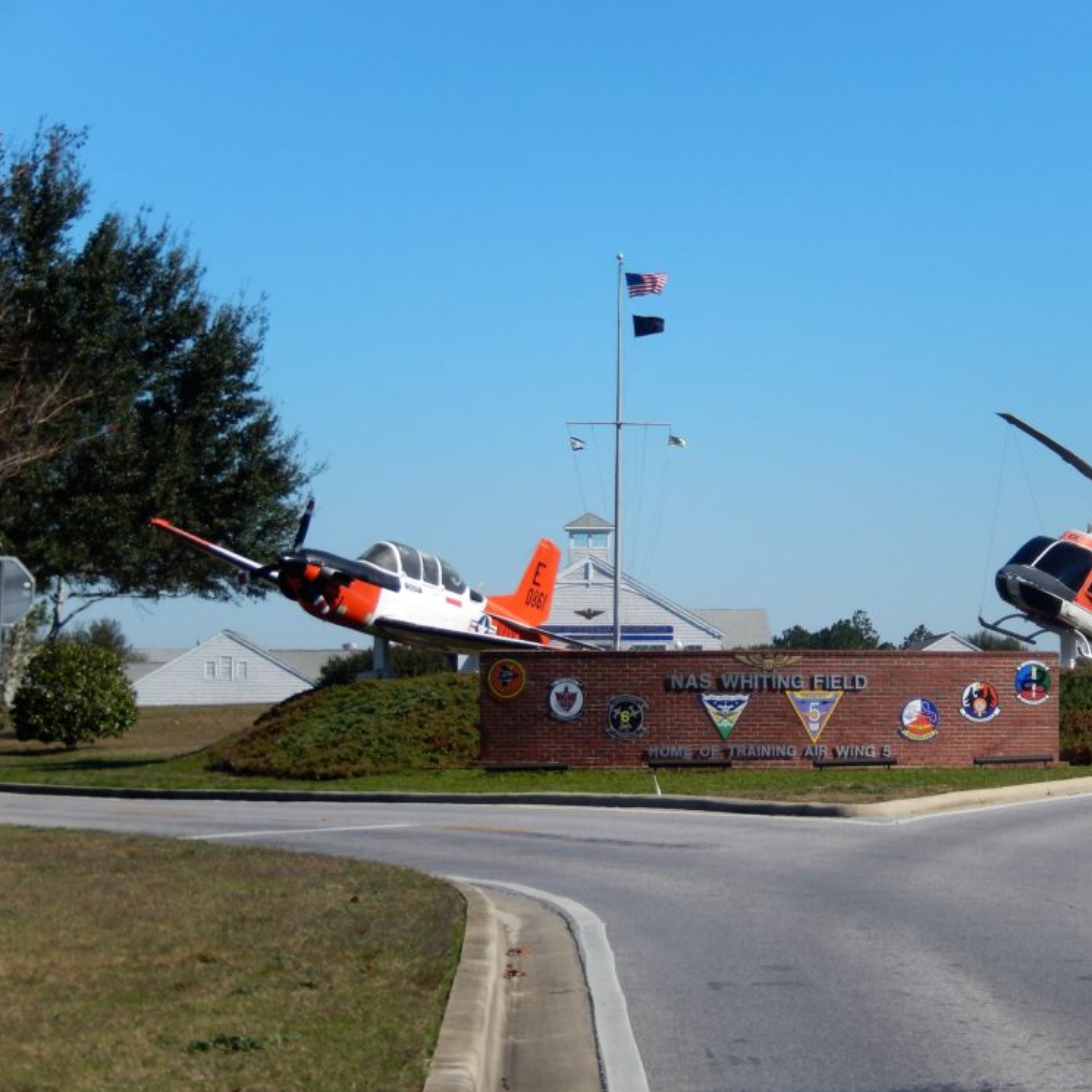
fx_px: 4961
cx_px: 707
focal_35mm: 139
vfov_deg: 12.6
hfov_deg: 12.5
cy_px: 546
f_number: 5.5
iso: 125
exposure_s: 1/800
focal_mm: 21
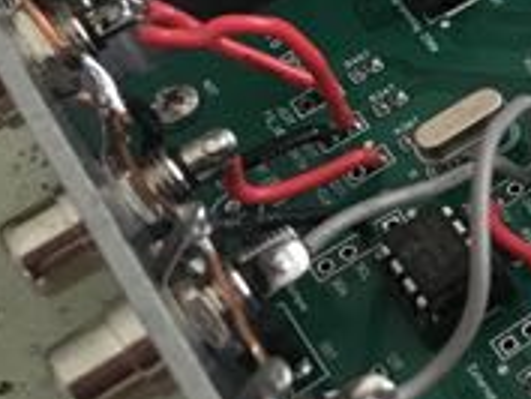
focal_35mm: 105
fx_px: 1612
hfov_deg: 16.0
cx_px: 942
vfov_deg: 14.0
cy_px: 60
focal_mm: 4.15
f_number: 2.2
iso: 250
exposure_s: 1/15
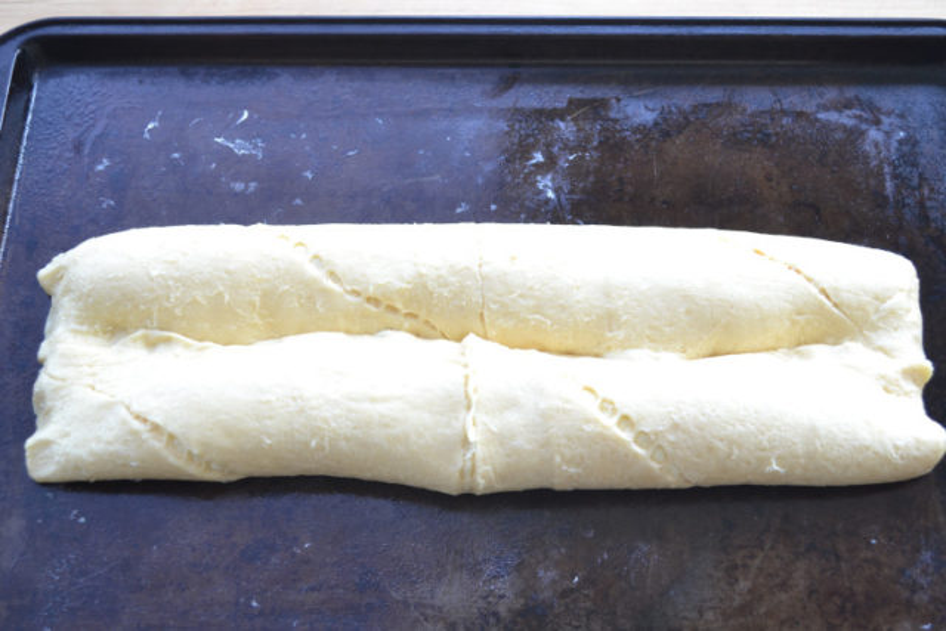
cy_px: 316
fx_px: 1262
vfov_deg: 28.1
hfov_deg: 41.1
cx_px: 473
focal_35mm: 48
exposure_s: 1/25
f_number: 5
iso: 400
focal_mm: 32
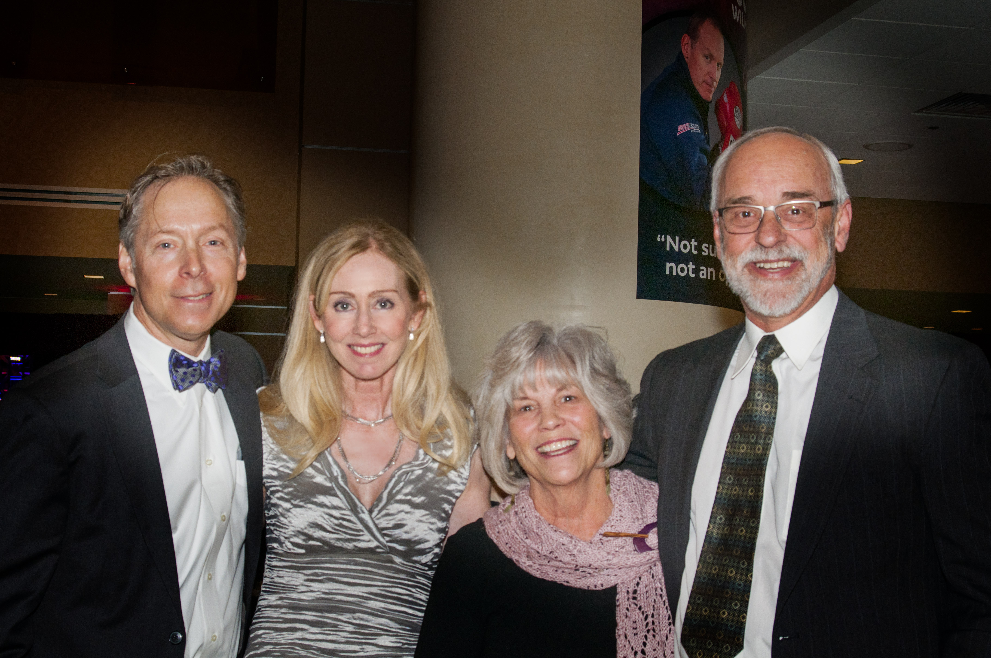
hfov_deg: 35.1
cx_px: 496
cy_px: 329
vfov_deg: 23.7
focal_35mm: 57
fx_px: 1567
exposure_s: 1/80
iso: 200
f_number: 9
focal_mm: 38
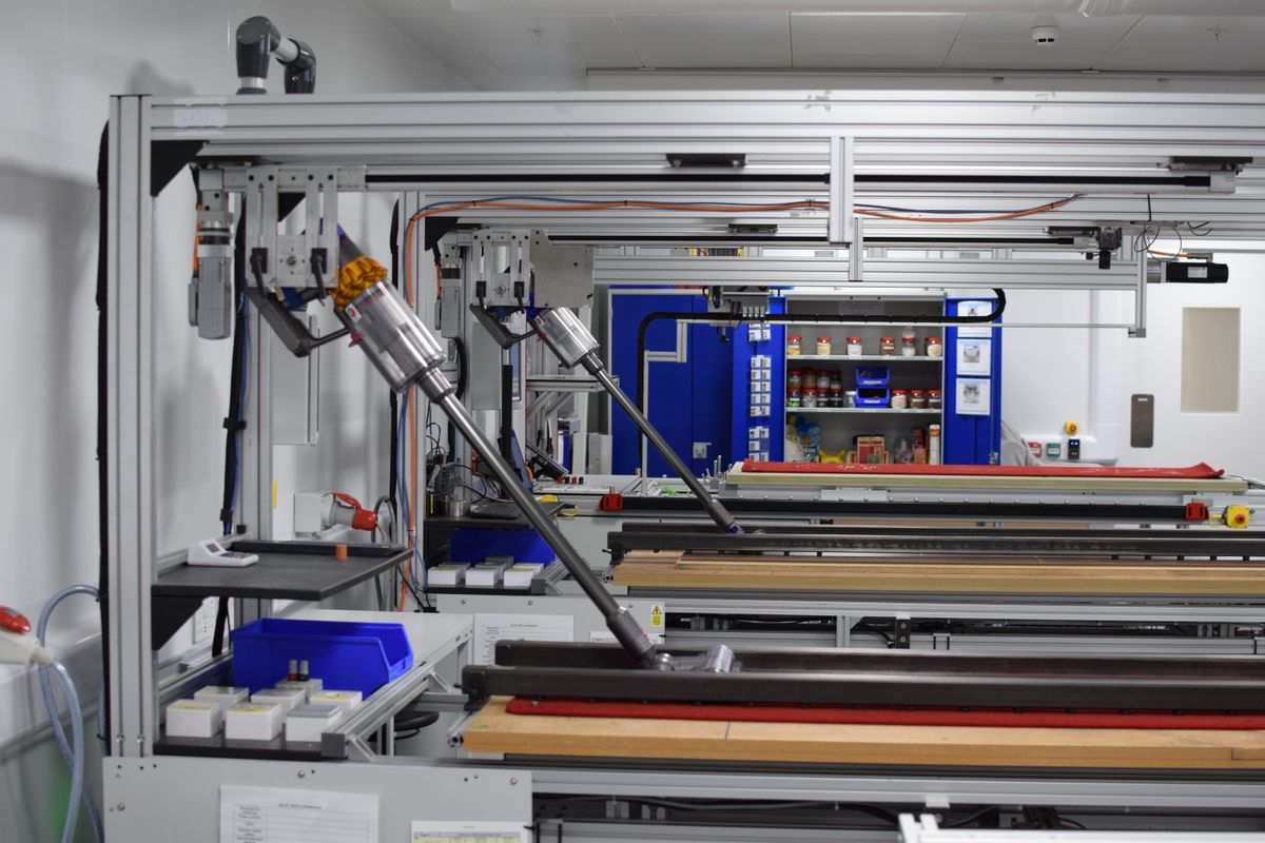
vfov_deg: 25.8
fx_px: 1845
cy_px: 422
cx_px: 632
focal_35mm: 52
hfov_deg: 37.9
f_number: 3.2
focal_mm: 35
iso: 450
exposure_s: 1/60
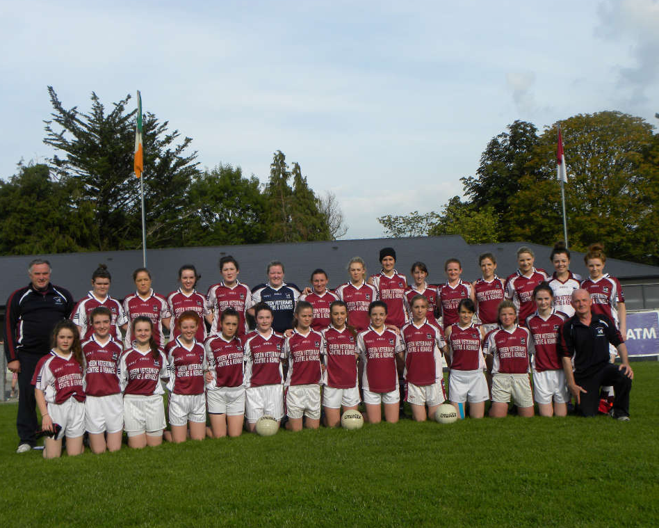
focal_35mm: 39
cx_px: 325
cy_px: 262
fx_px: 761
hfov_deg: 46.8
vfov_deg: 38.2
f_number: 5.6
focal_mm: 6.6
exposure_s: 1/272
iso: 64
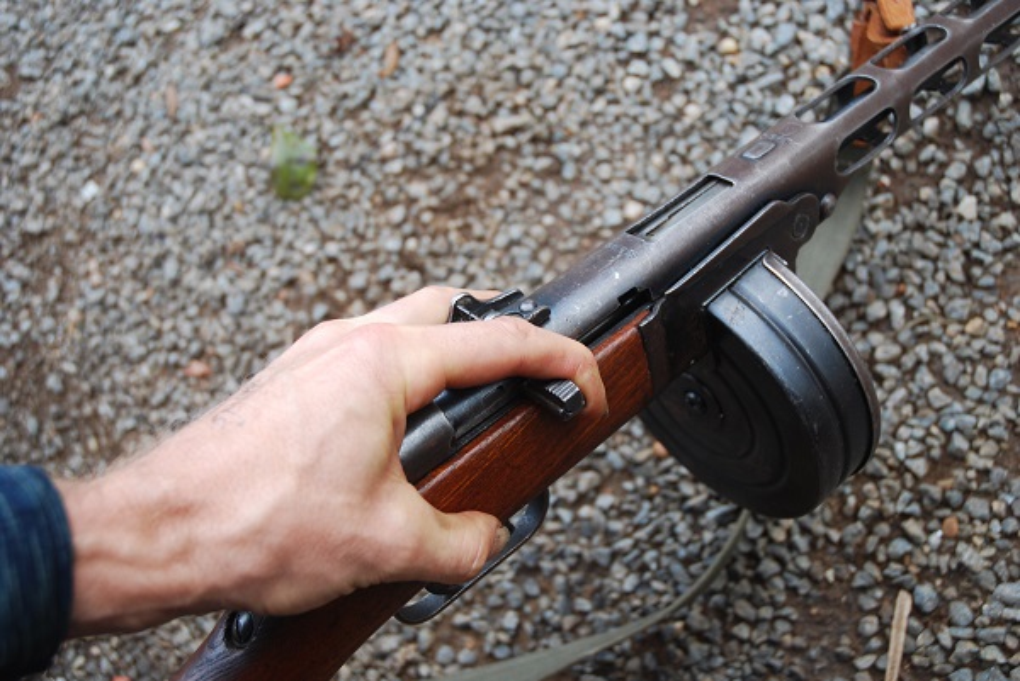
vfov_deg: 33.1
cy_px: 340
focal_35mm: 40
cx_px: 510
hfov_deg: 47.9
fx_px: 1148
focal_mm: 27
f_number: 4
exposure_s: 1/60
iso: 200
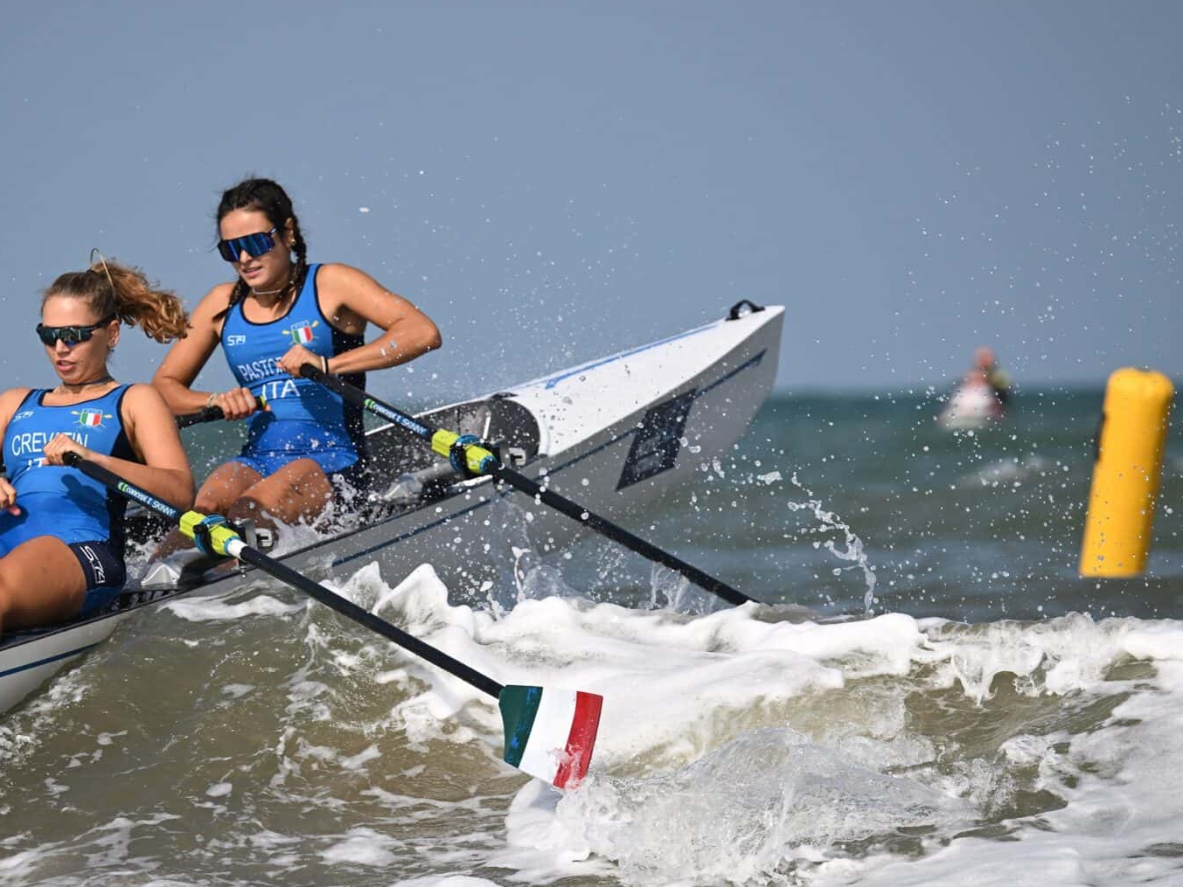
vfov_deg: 3.3
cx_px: 413
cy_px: 570
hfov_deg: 4.4
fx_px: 15380
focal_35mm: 450
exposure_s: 1/2500
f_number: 6.3
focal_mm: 320
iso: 400
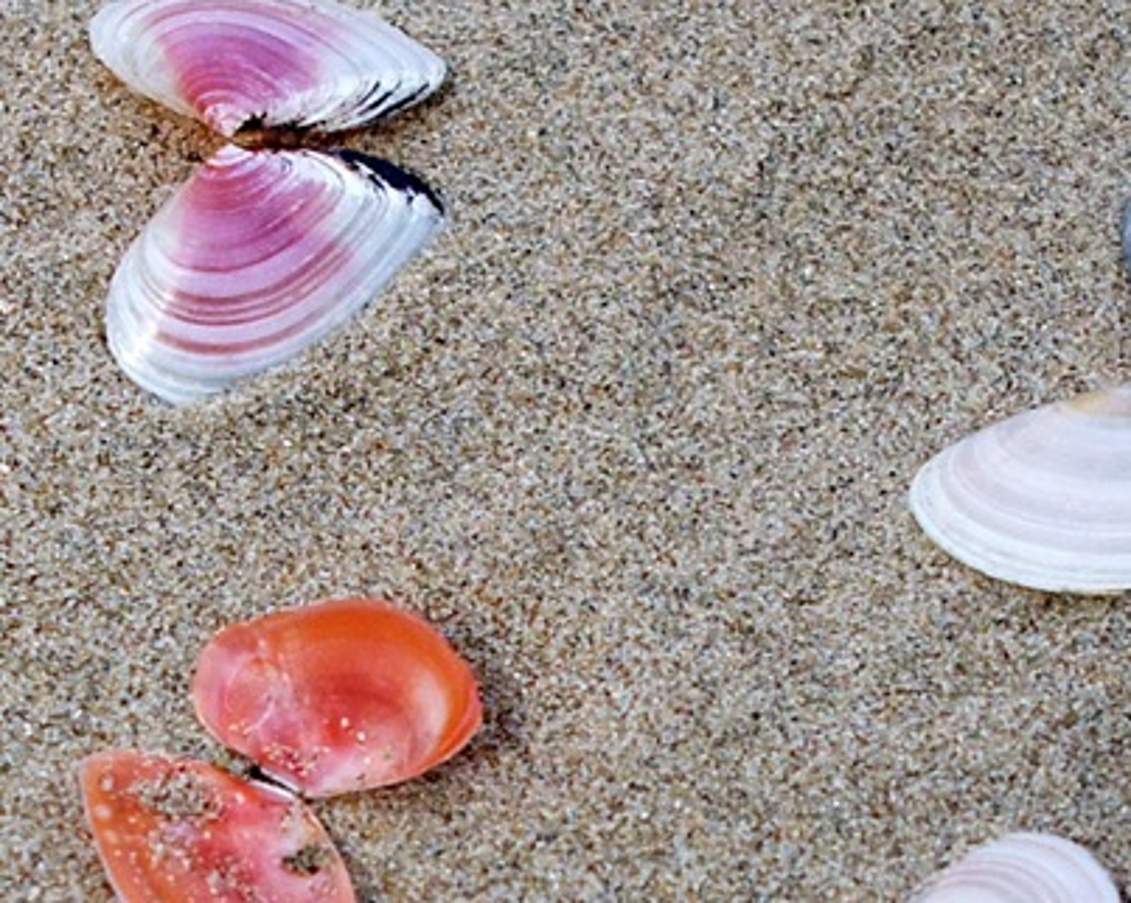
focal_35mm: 95
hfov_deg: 19.7
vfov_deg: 15.9
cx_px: 79
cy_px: 917
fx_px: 3178
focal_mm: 23.13
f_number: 5
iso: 400
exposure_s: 1/1000
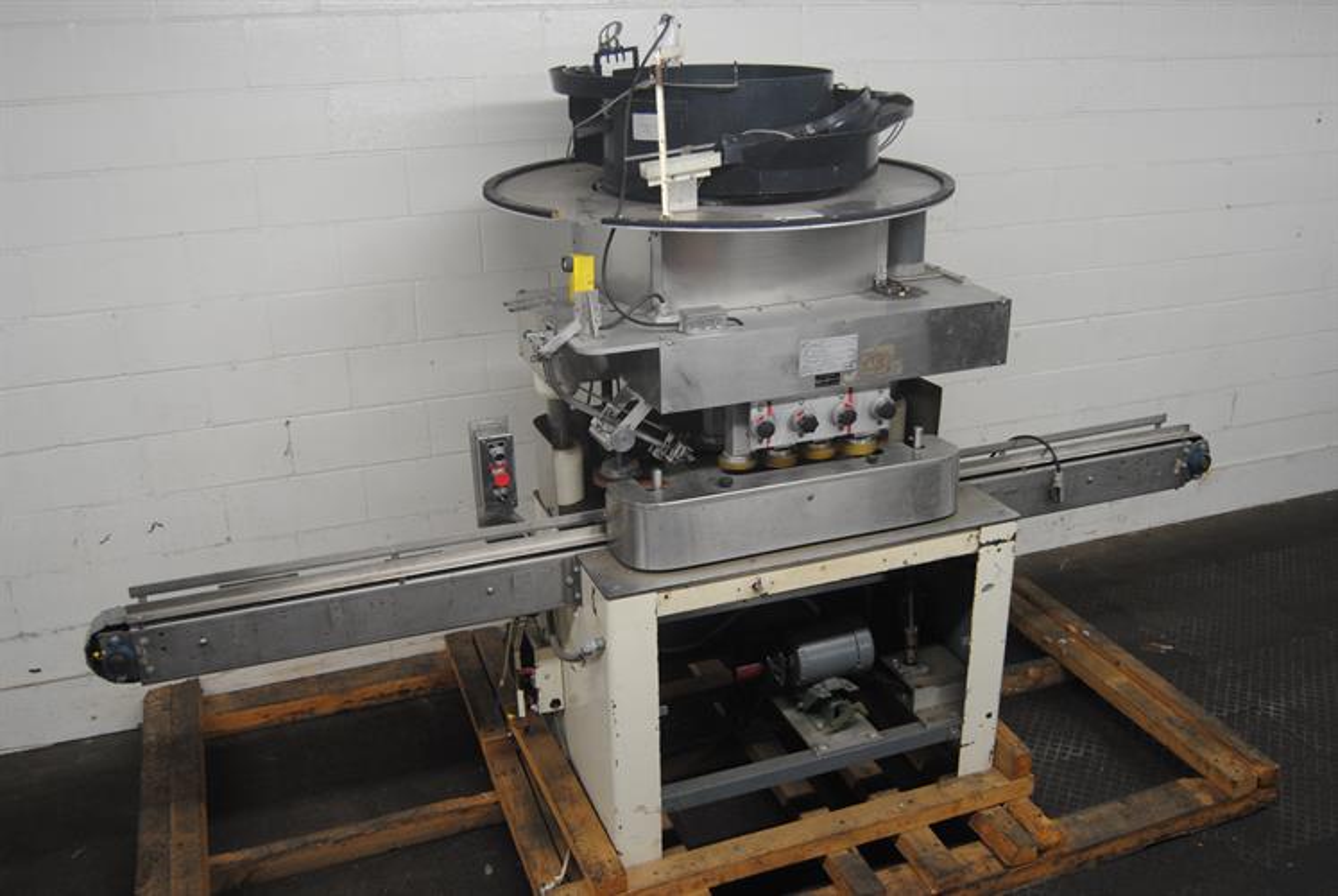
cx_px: 669
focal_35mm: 33
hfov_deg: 57.2
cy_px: 448
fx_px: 1228
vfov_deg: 40.1
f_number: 3.5
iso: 400
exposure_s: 1/30
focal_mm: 22
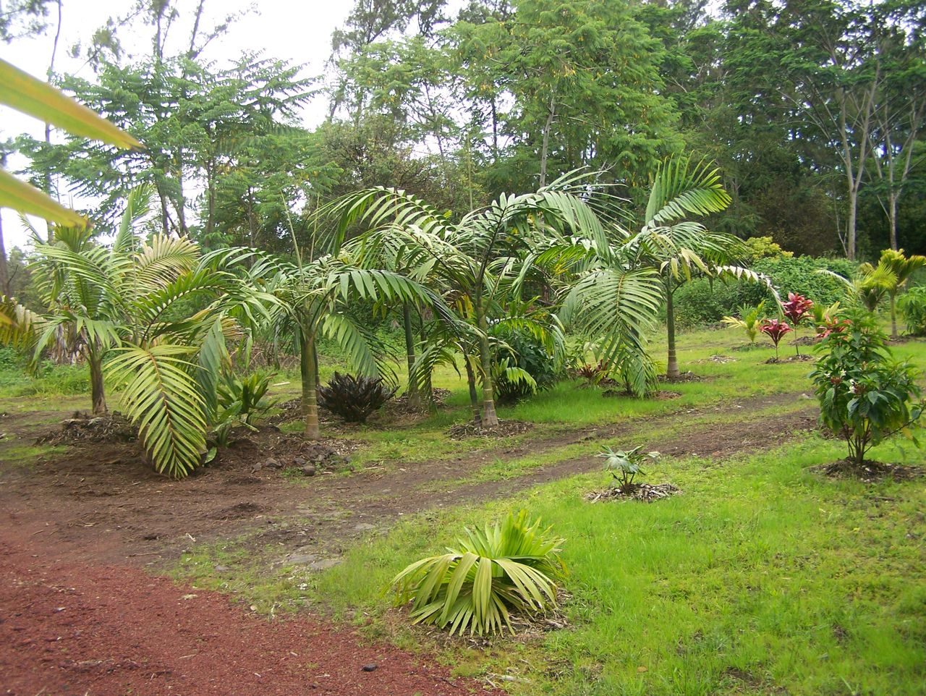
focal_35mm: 38
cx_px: 463
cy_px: 348
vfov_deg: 37.8
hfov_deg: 48.9
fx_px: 1017
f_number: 2.8
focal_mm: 6.3
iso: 80
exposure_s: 1/160
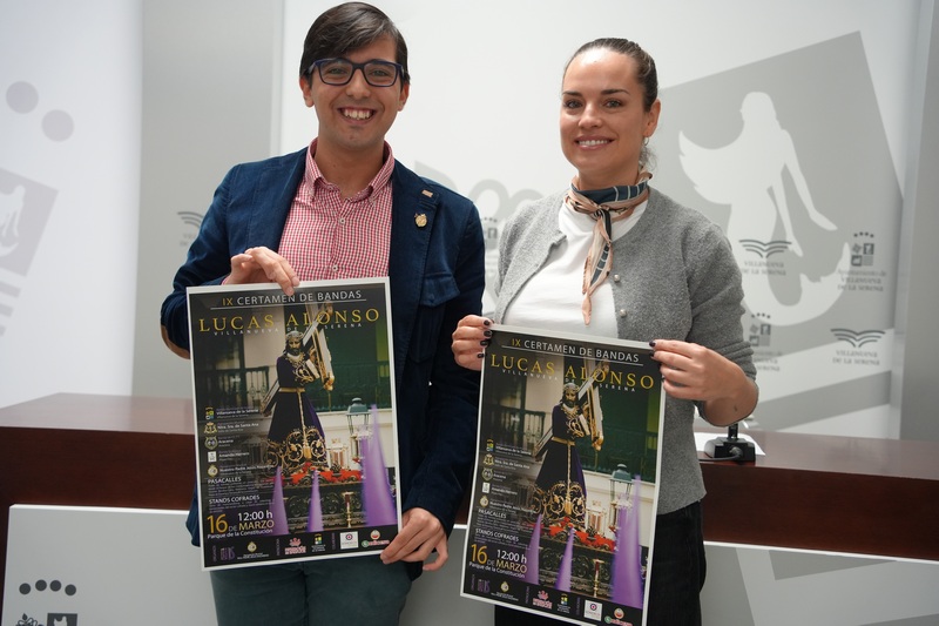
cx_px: 470
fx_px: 1356
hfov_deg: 38.2
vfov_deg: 26.0
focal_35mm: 52
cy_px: 313
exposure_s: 1/160
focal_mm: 52
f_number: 4
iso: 2000
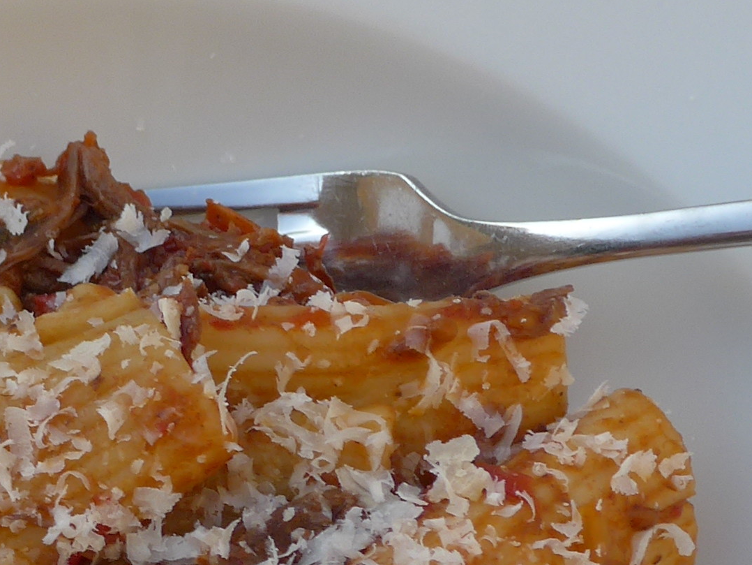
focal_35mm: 230
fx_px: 4998
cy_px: 621
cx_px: -479
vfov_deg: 6.4
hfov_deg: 8.4
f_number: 3.7
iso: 80
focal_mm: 12.7
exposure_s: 1/400
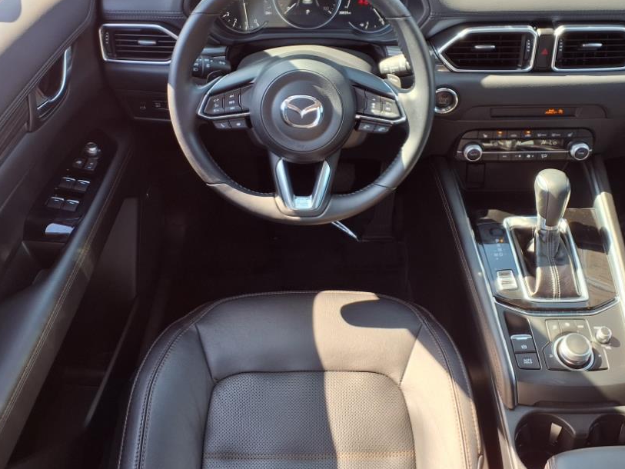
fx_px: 614
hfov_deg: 53.9
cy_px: 181
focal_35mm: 34
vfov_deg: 41.6
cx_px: 337
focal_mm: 3.58
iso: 40
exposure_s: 1/120
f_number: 1.9
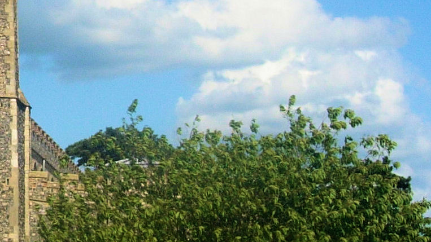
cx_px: -82
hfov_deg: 15.1
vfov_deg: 8.8
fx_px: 1566
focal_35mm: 137
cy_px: 91
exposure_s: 1/1024
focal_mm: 7.8
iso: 64
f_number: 4.8
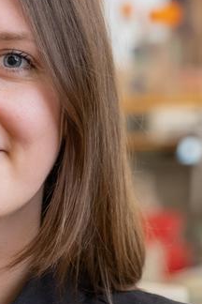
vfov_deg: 7.1
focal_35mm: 288
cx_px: -46
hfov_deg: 4.8
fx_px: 2424
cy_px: 229
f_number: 2.8
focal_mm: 55
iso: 800
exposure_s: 1/60
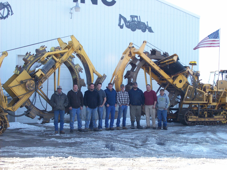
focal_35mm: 70
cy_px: 85
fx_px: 459
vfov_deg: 21.0
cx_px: 114
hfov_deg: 27.8
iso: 80
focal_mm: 11.6
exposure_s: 1/235
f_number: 3.8
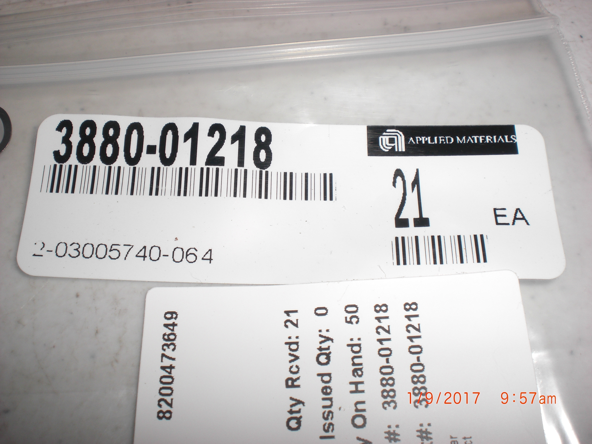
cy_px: 222
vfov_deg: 37.7
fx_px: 650
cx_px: 296
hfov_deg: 49.0
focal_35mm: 38
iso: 64
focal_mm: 6.3
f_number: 5.6
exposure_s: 1/60
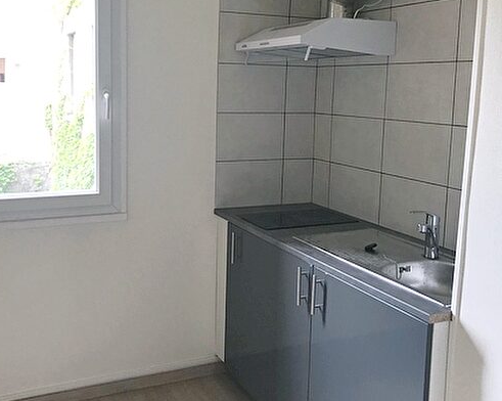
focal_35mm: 39
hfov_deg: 46.7
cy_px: 163
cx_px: 214
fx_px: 579
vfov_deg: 38.1
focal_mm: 3.99
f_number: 1.8
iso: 32
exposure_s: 1/50
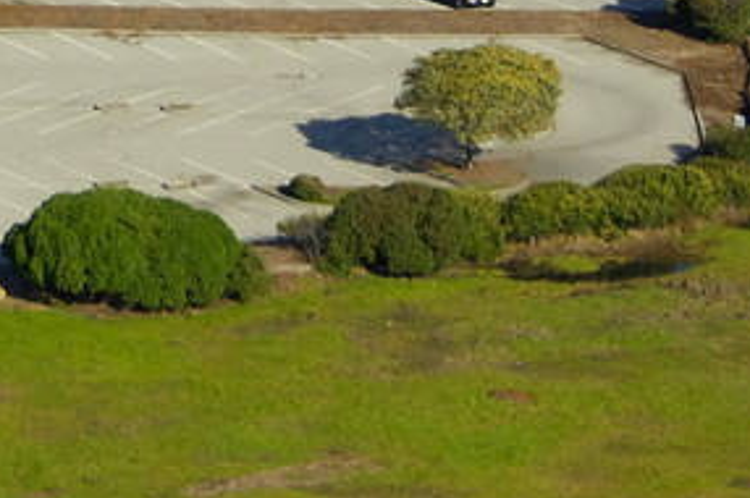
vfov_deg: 3.8
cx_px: -467
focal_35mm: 356
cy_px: -697
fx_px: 7401
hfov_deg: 5.7
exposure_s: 1/1000
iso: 400
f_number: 8.5
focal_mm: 45
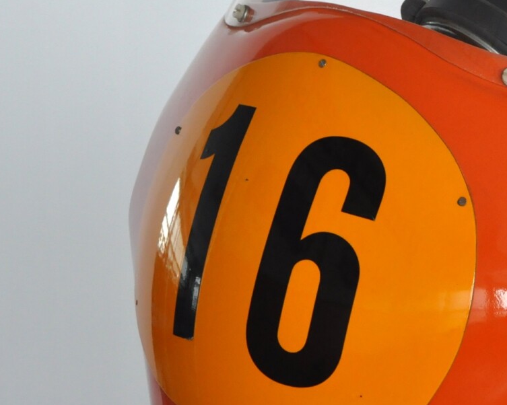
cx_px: 630
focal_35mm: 153
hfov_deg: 12.3
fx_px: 2295
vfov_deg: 10.1
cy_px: 144
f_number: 5.3
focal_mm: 40
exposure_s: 1/30
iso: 900
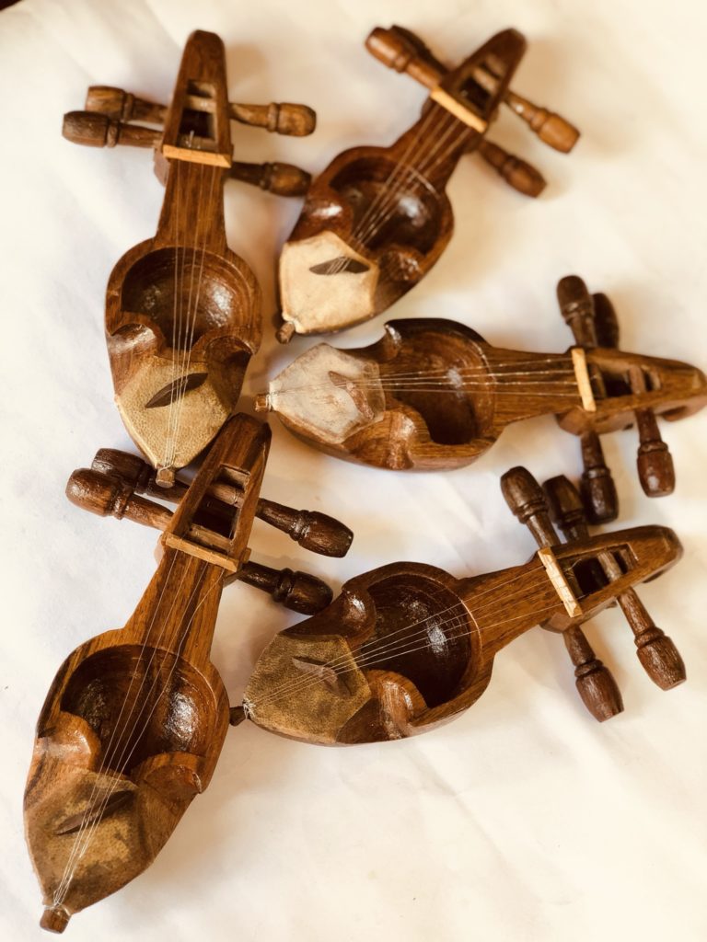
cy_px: 471
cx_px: 354
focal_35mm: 52
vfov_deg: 36.8
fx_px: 1416
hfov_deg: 28.0
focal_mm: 6
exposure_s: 1/50
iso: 100
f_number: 2.4
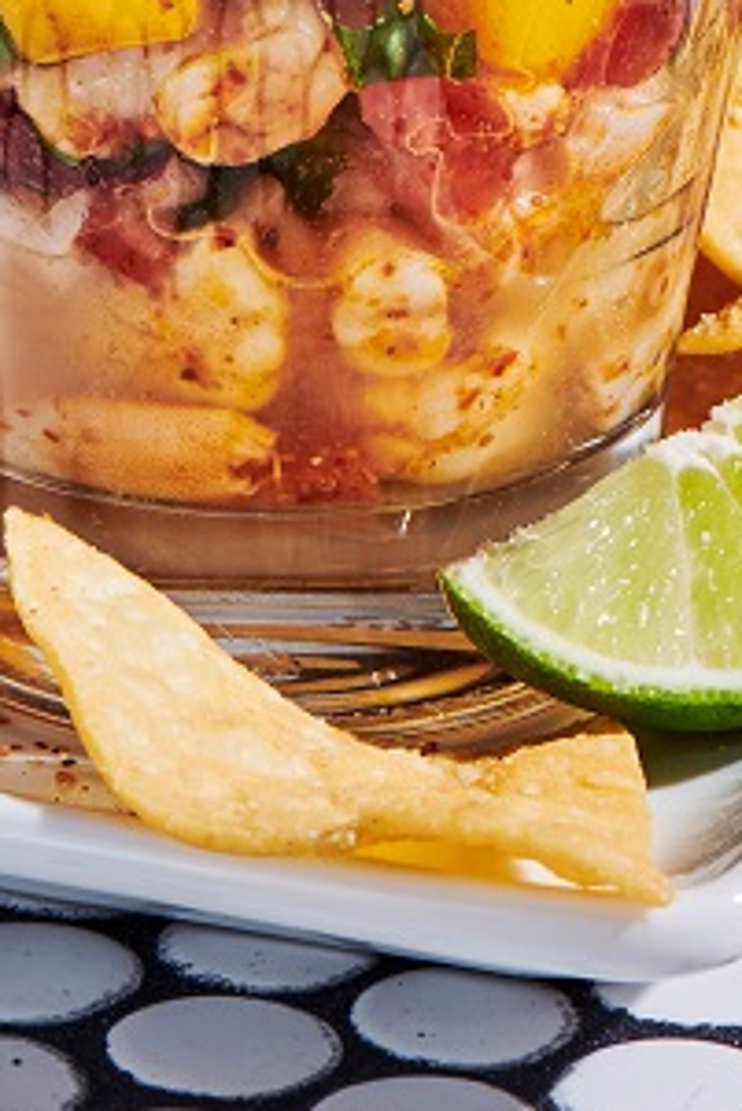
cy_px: -498
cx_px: 421
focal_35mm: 356
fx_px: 10993
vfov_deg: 5.7
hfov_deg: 3.9
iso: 64
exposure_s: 1/125
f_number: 18
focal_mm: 105
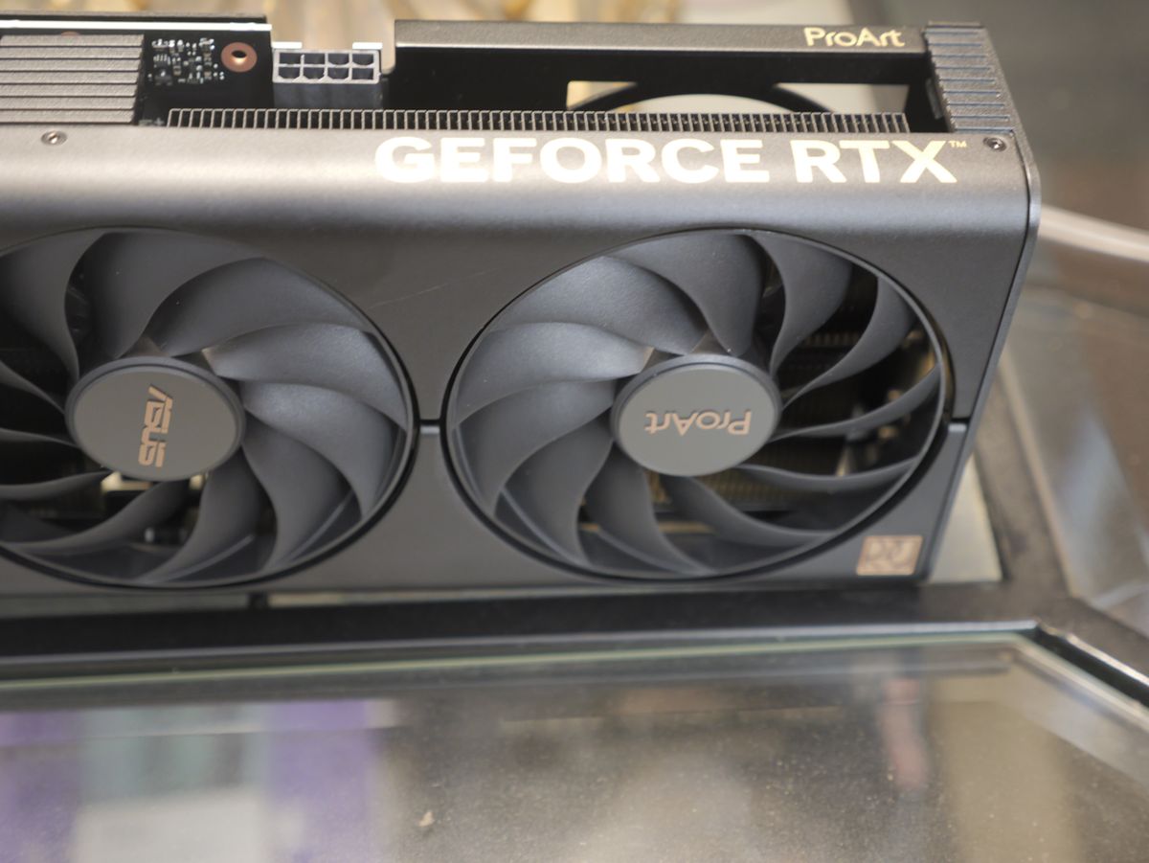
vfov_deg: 25.2
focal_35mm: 58
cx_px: 574
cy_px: 432
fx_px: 1926
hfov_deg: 33.2
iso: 1250
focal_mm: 29
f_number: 2.8
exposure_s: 1/15
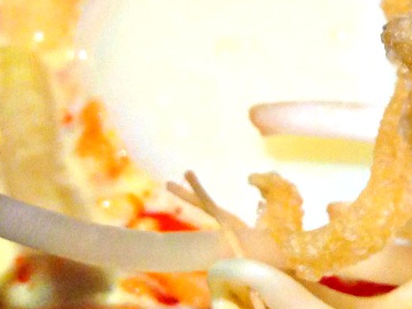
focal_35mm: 127
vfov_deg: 11.6
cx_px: 620
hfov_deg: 14.5
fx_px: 1512
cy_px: 50
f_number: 2.4
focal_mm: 4.12
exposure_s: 1/120
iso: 80
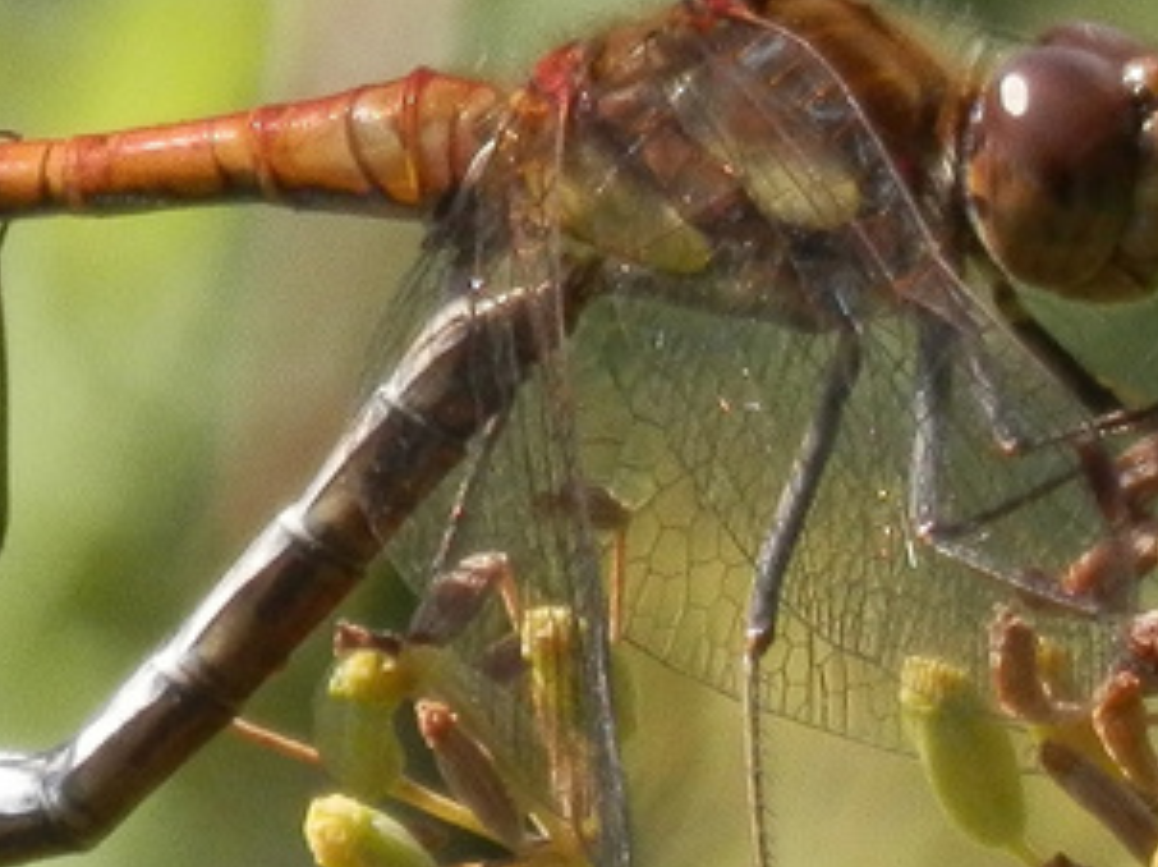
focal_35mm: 2387
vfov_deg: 0.6
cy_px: 441
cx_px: 226
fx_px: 79788
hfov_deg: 0.8
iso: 160
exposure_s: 1/250
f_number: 6.9
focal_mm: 90
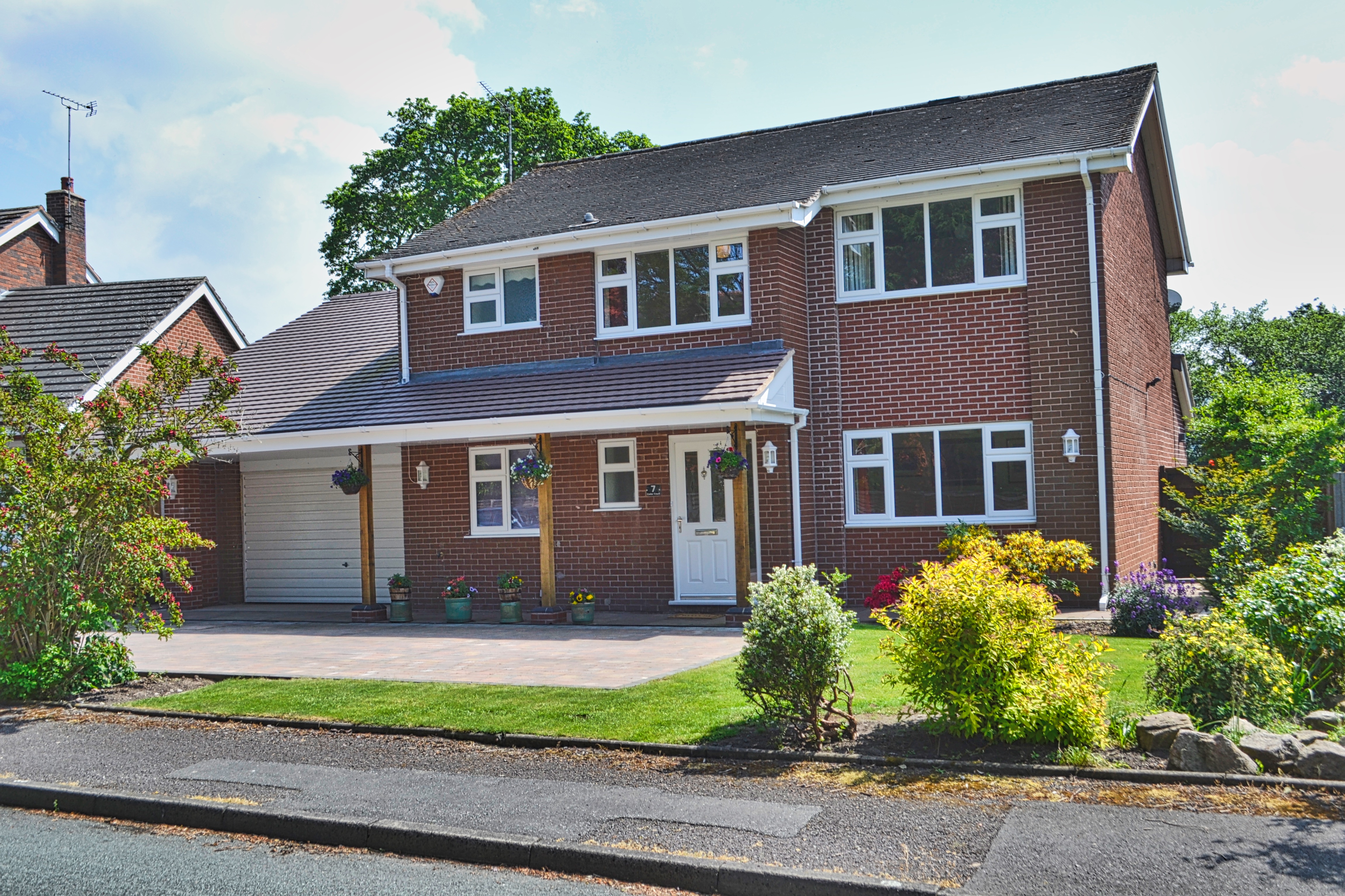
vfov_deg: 40.0
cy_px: 448
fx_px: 1233
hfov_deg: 57.2
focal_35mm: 33
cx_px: 672
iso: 100
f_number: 7.1
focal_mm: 22
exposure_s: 1/200
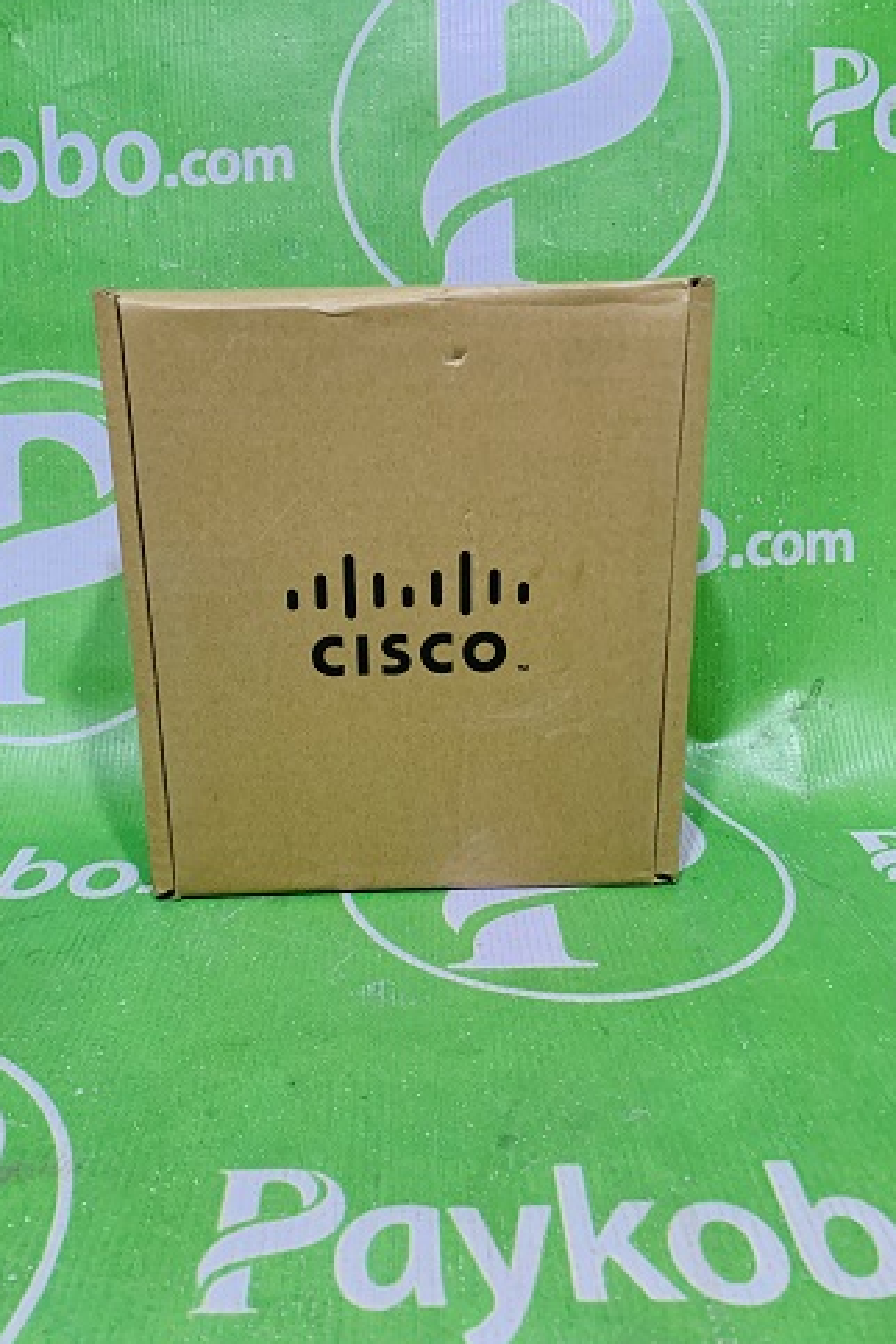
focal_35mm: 28
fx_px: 1045
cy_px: 659
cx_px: 416
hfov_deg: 46.4
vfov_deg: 65.5
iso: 400
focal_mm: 4.25
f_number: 1.8
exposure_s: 1/58
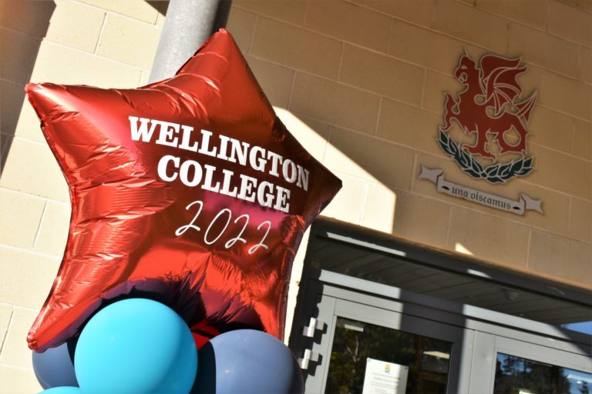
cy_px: 197
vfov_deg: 33.0
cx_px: 296
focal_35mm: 40
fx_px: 666
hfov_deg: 47.9
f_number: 9
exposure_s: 1/320
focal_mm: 27
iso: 200
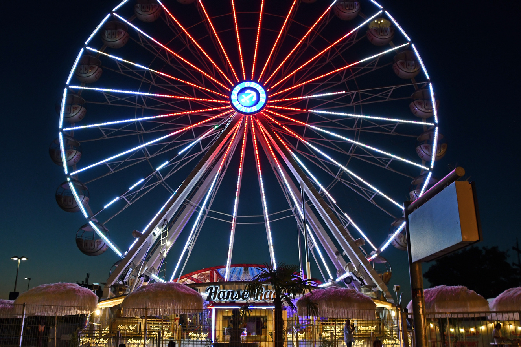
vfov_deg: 39.8
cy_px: 140
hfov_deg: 57.2
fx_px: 478
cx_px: 255
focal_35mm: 33
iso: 800
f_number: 3.5
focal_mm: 18
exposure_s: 1/160
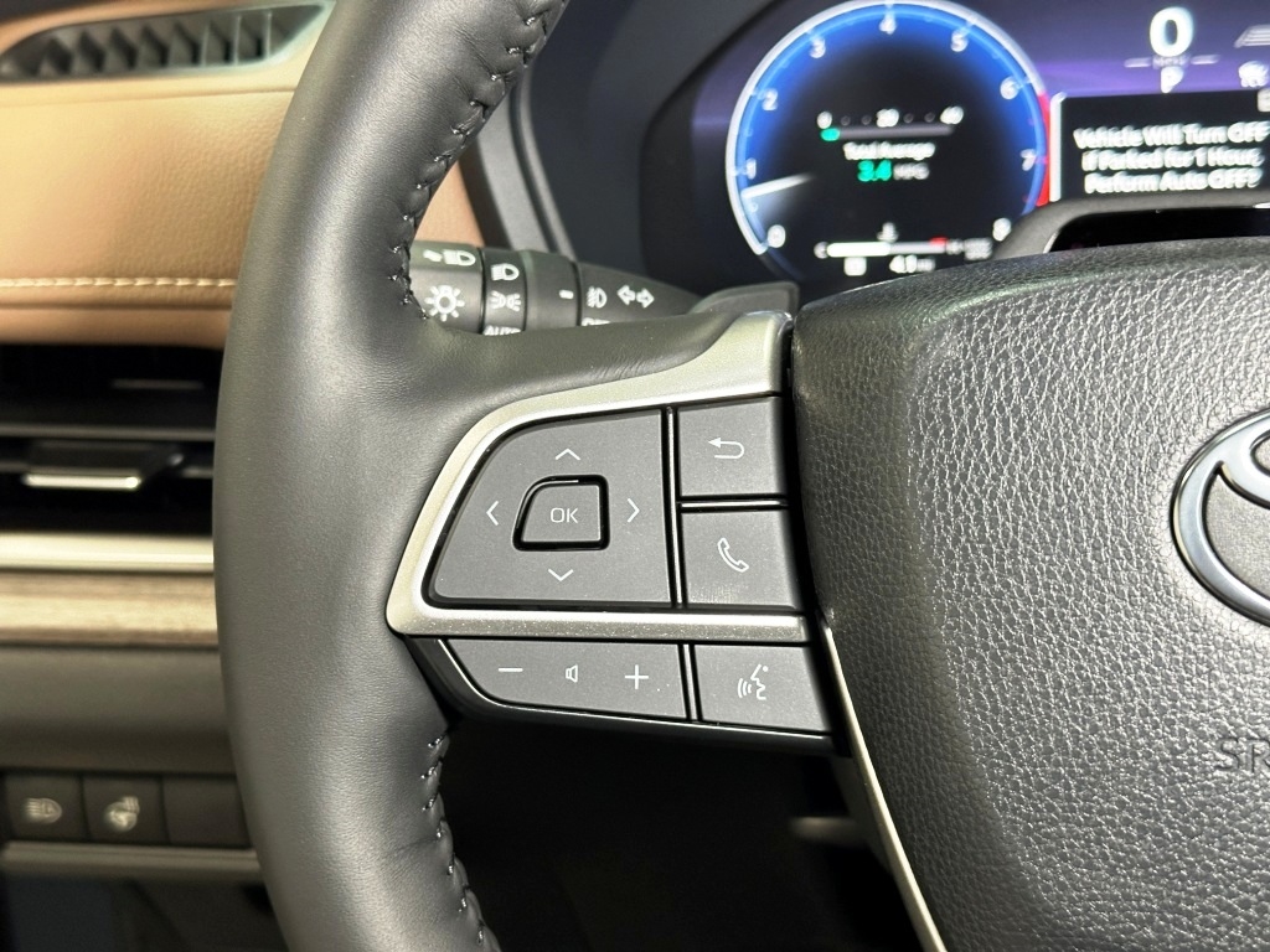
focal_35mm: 48
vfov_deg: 30.3
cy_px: 476
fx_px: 1761
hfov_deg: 39.7
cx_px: 635
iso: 400
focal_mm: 6.86
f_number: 1.78
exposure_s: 1/40
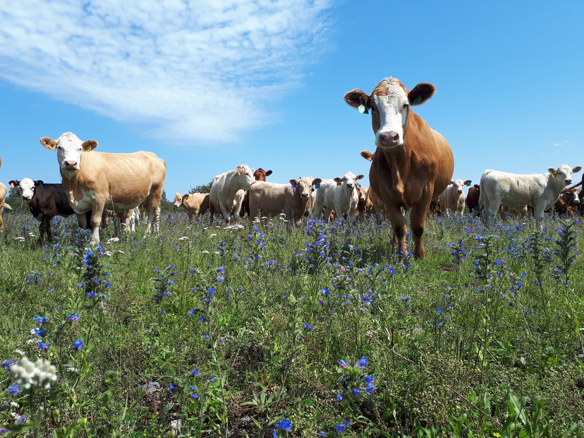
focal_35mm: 27
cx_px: 292
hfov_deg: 65.3
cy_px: 219
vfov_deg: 51.4
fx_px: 456
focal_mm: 3.6
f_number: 1.9
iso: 40
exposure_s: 1/1263
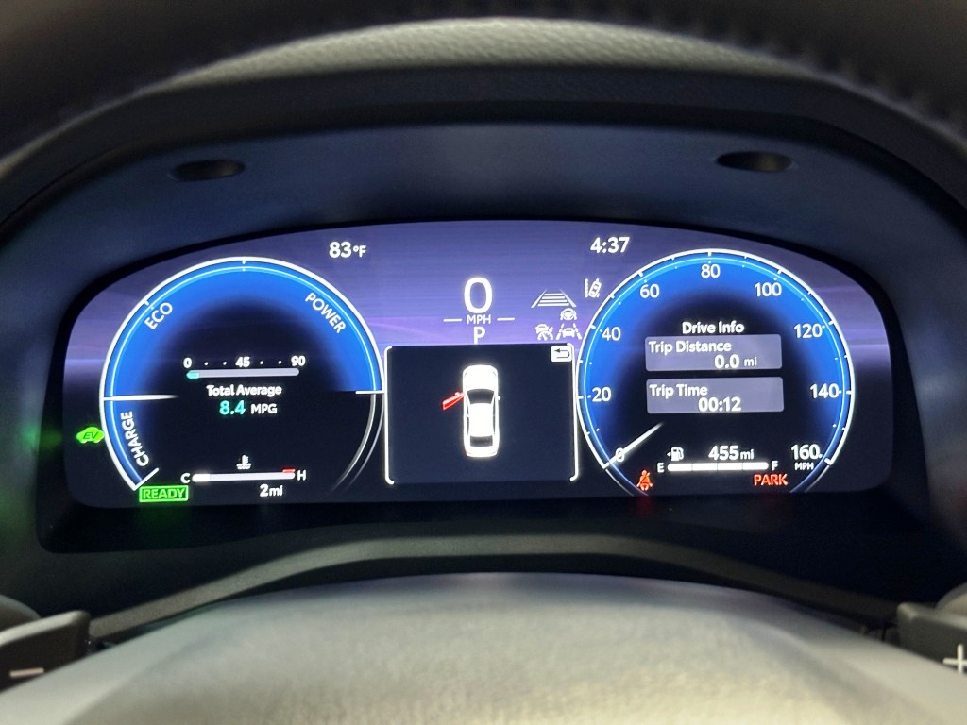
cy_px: 362
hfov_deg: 39.7
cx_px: 484
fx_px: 1341
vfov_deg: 30.3
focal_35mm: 48
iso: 500
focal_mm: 6.86
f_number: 1.78
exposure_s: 1/30
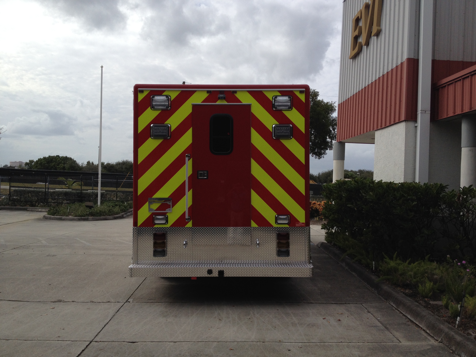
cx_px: 238
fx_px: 481
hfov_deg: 52.6
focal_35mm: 35
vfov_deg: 40.7
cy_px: 178
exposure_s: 1/2304
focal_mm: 4.28
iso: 50
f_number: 2.4
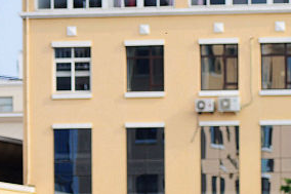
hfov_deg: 5.6
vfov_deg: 3.8
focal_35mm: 359
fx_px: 2900
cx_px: 562
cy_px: 396
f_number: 3.2
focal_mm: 85
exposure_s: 1/1000
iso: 110
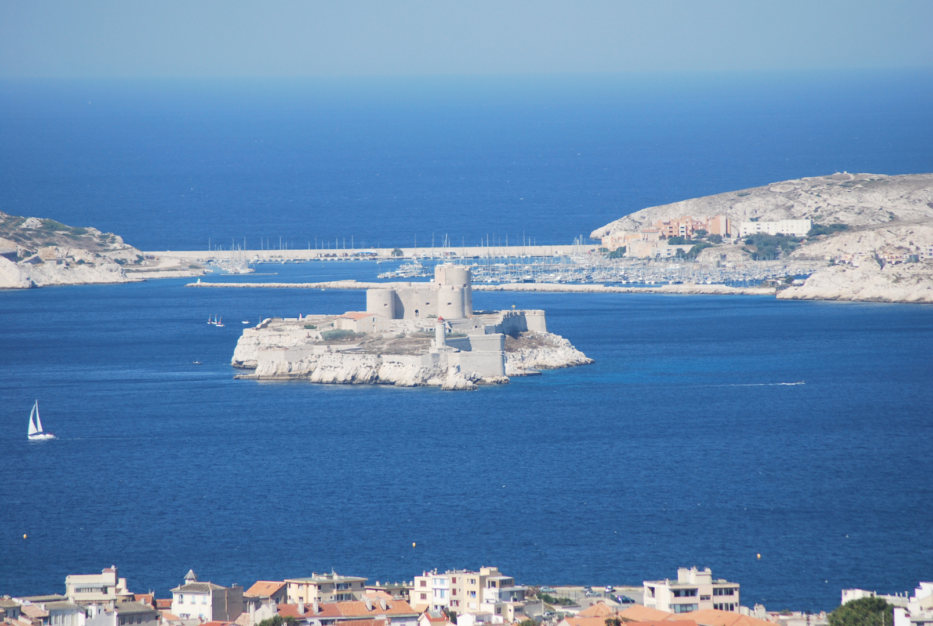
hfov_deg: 6.5
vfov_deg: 4.4
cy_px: 313
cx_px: 466
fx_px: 8180
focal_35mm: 315
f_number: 5
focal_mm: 210
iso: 200
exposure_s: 1/1600
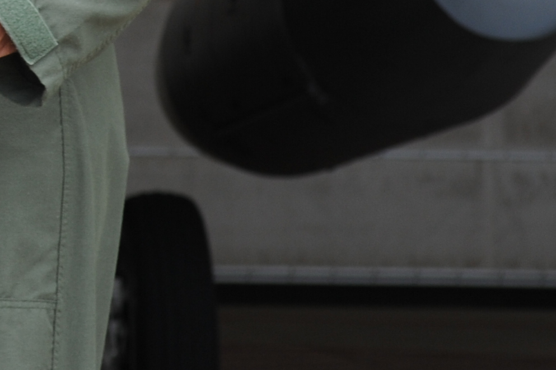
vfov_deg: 3.0
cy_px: -241
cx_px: -344
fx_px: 6946
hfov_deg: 4.5
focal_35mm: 450
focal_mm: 105
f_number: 9
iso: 320
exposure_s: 1/250
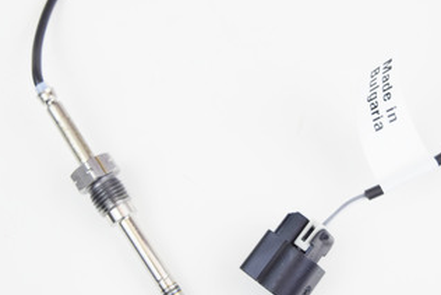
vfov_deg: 17.9
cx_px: 250
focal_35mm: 76
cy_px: 113
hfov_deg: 26.6
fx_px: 932
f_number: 4
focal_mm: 25
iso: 640
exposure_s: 1/60
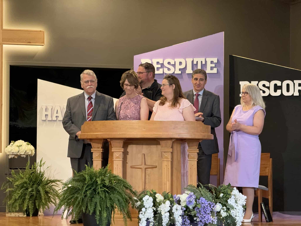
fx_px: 1043
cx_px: 150
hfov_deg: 16.4
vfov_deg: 12.3
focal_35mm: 120
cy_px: 113
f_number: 2.8
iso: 640
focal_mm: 15.66
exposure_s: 1/40
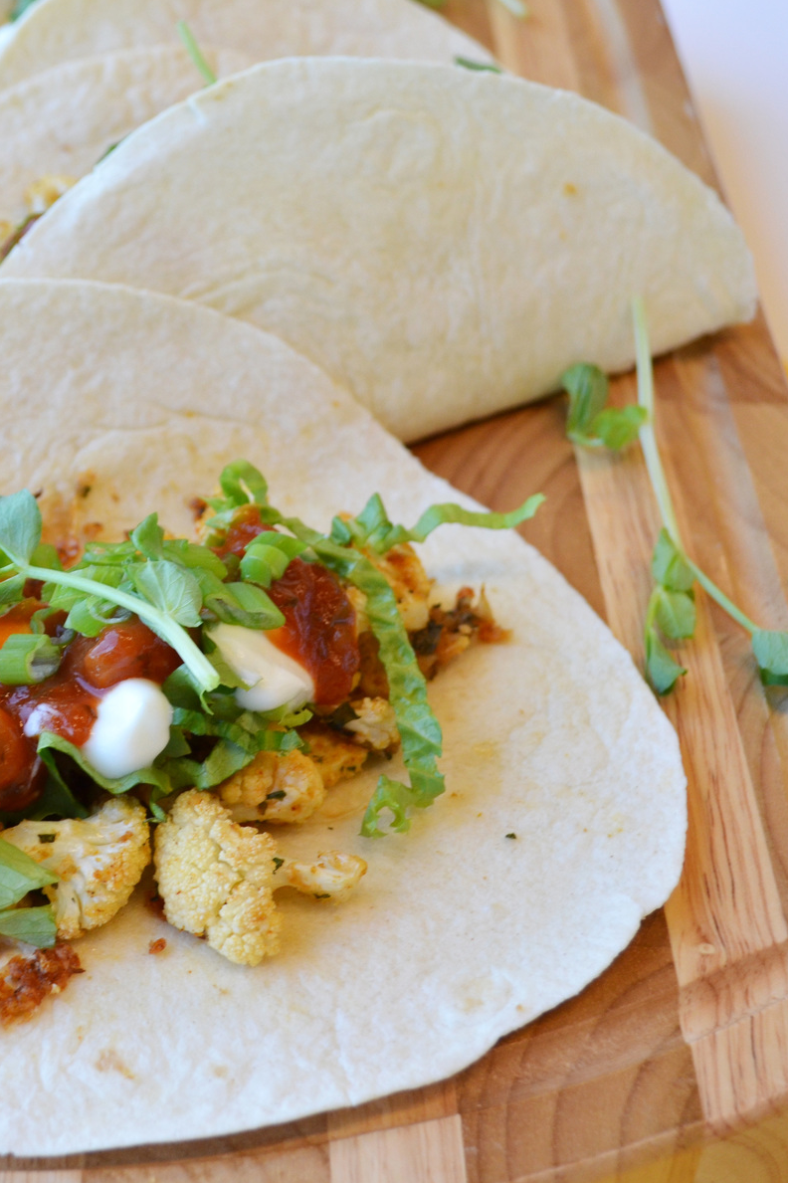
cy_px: 591
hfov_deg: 19.8
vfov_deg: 29.7
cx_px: 157
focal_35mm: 68
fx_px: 2234
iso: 400
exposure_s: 1/60
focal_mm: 30
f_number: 5.6
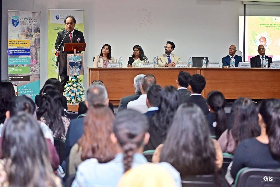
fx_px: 545
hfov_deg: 28.8
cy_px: 94
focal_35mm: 70
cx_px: 140
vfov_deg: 19.5
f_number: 3.2
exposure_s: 1/200
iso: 2500
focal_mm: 70
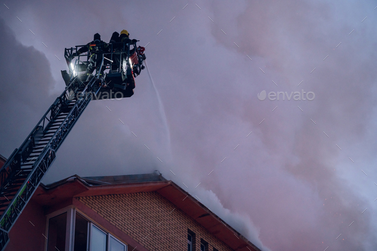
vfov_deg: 10.2
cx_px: 188
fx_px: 1413
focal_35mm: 135
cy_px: 126
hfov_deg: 15.2
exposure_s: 1/80
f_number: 2.8
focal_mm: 135
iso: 500
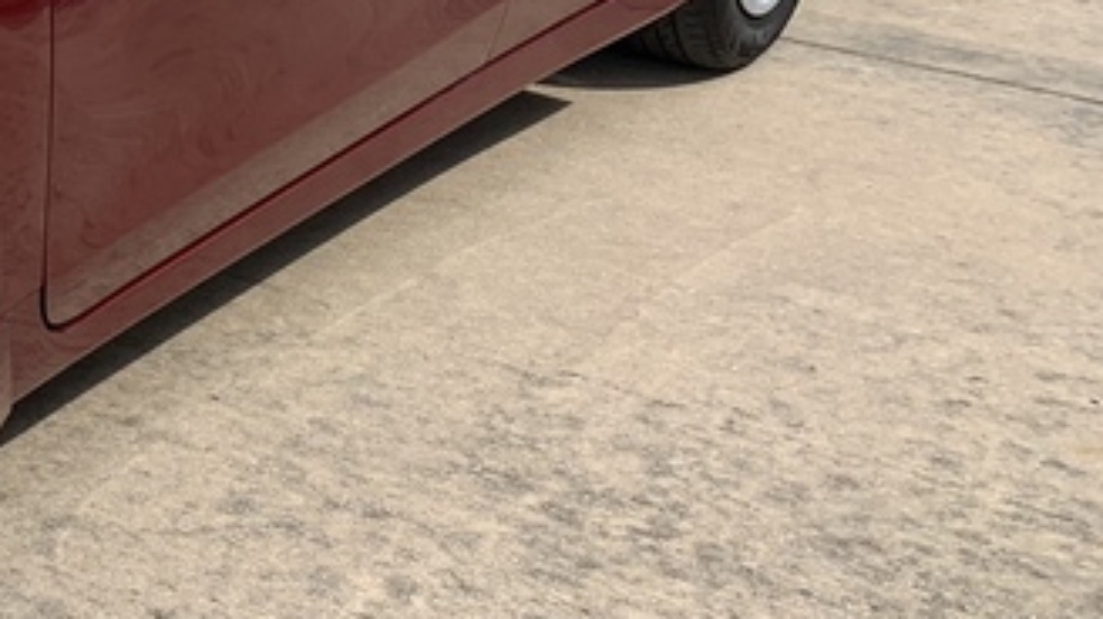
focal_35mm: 83
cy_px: -20
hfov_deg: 21.9
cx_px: -488
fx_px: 2426
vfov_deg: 14.3
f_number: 1.8
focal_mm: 4.25
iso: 25
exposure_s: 1/1368
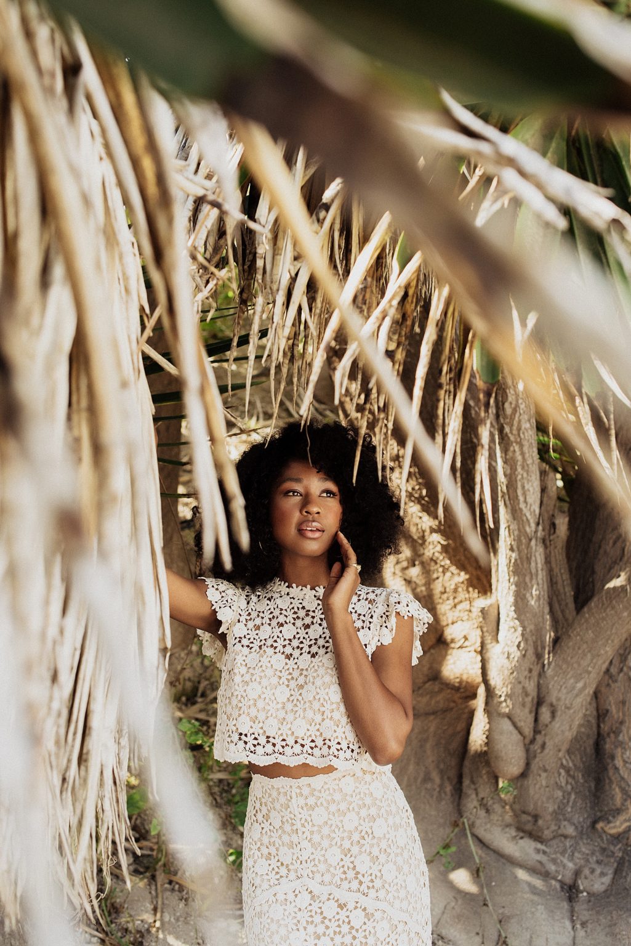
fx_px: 1314
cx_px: 316
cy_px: 473
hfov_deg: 27.0
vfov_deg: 39.6
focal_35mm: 50
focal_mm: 50
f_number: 4
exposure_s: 1/250
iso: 400
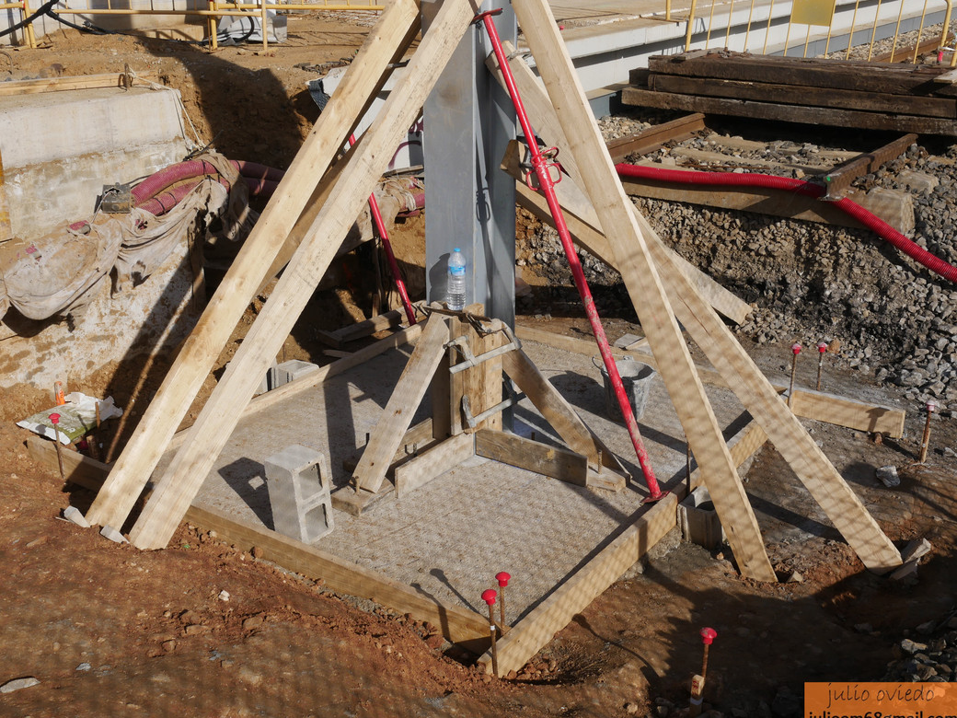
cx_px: 475
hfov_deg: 45.8
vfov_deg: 35.1
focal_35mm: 41
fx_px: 1133
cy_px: 366
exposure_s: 1/500
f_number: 10
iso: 200
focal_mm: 20
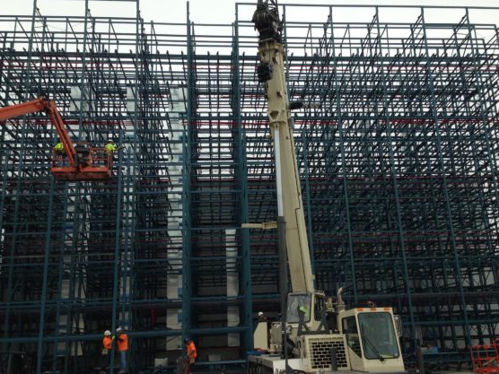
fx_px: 548
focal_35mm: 38
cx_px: 277
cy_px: 187
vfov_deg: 37.7
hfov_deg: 48.9
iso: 50
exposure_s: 1/507
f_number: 2.4
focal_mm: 4.12
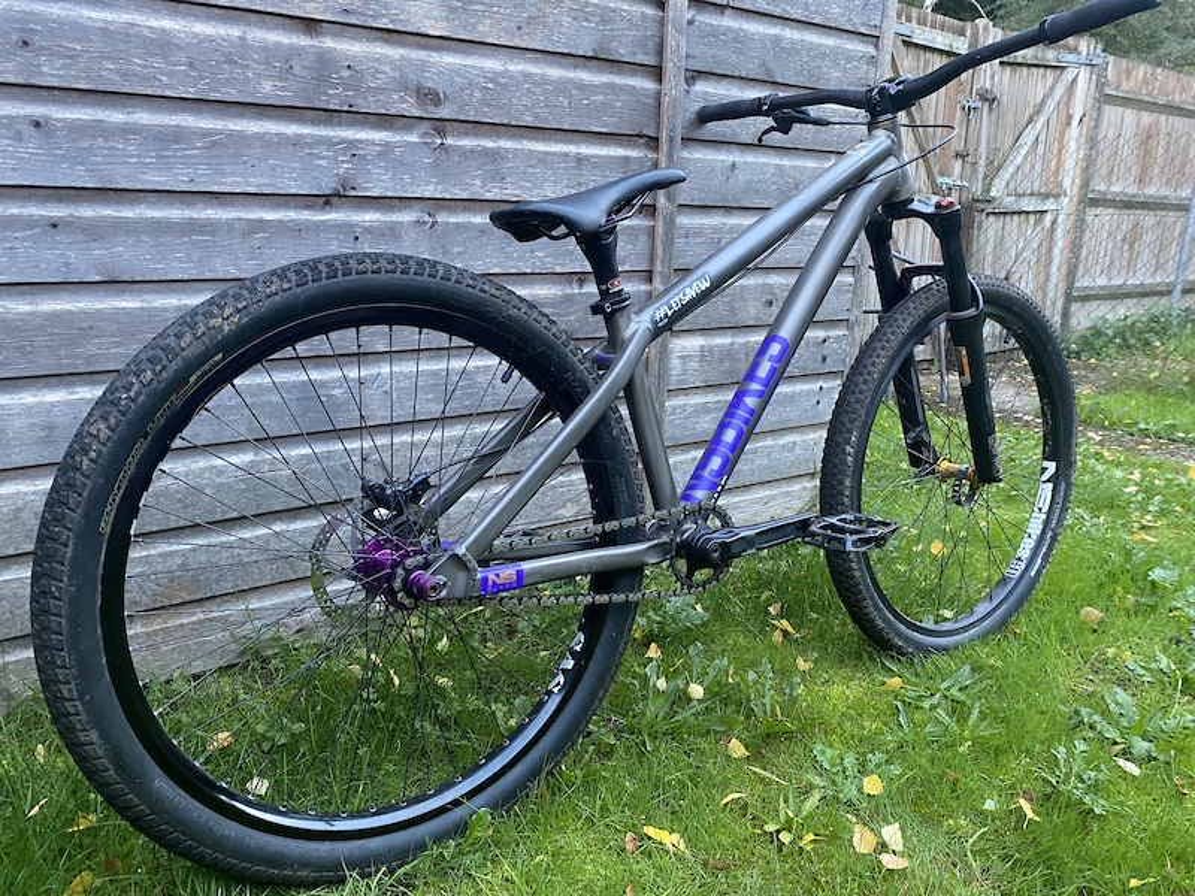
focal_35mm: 26
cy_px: 448
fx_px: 898
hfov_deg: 67.3
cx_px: 598
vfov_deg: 53.1
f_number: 1.8
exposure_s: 1/60
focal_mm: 4.25
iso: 250
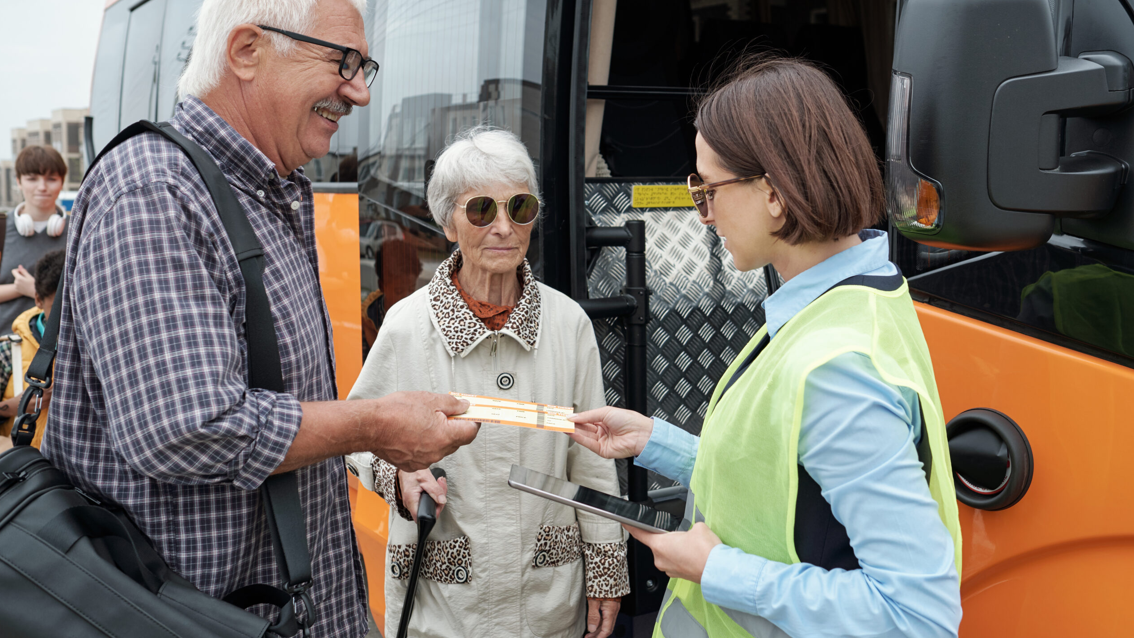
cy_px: 295
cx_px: 569
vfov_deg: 32.0
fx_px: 1113
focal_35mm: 37
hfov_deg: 54.0
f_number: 4
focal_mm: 23
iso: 160
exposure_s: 1/500
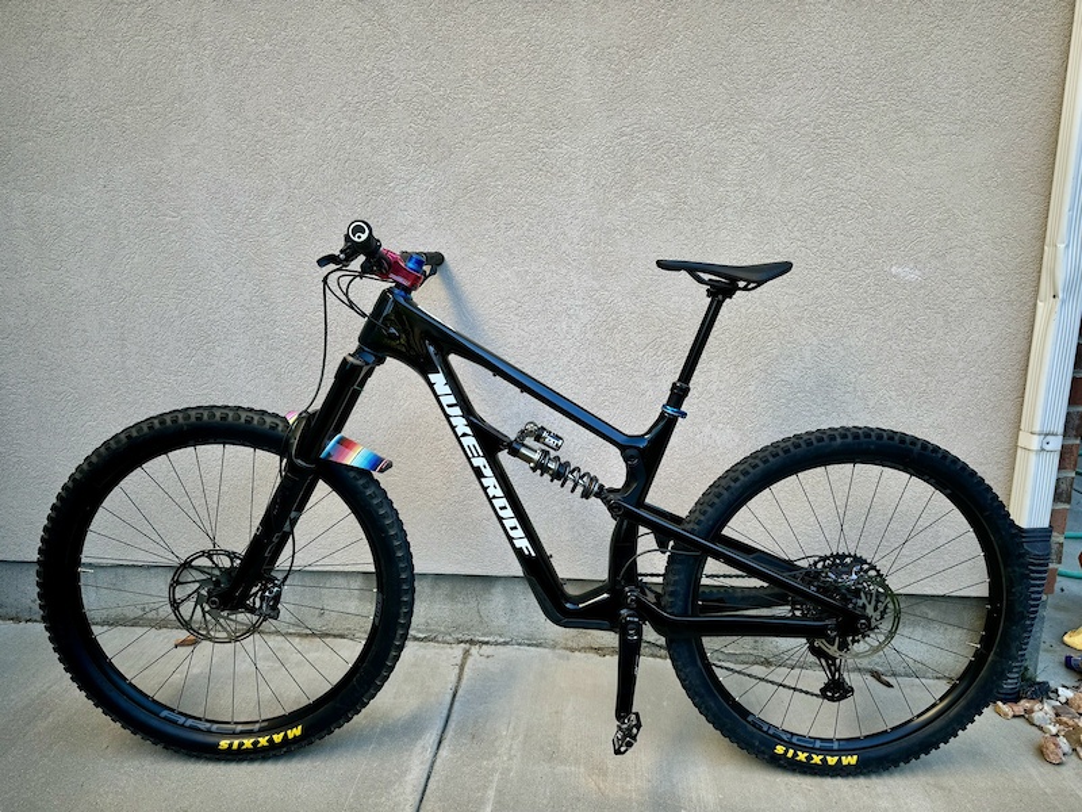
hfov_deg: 71.6
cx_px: 541
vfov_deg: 56.8
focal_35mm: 24
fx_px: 750
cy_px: 406
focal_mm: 6.76
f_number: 1.78
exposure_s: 1/232
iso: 64
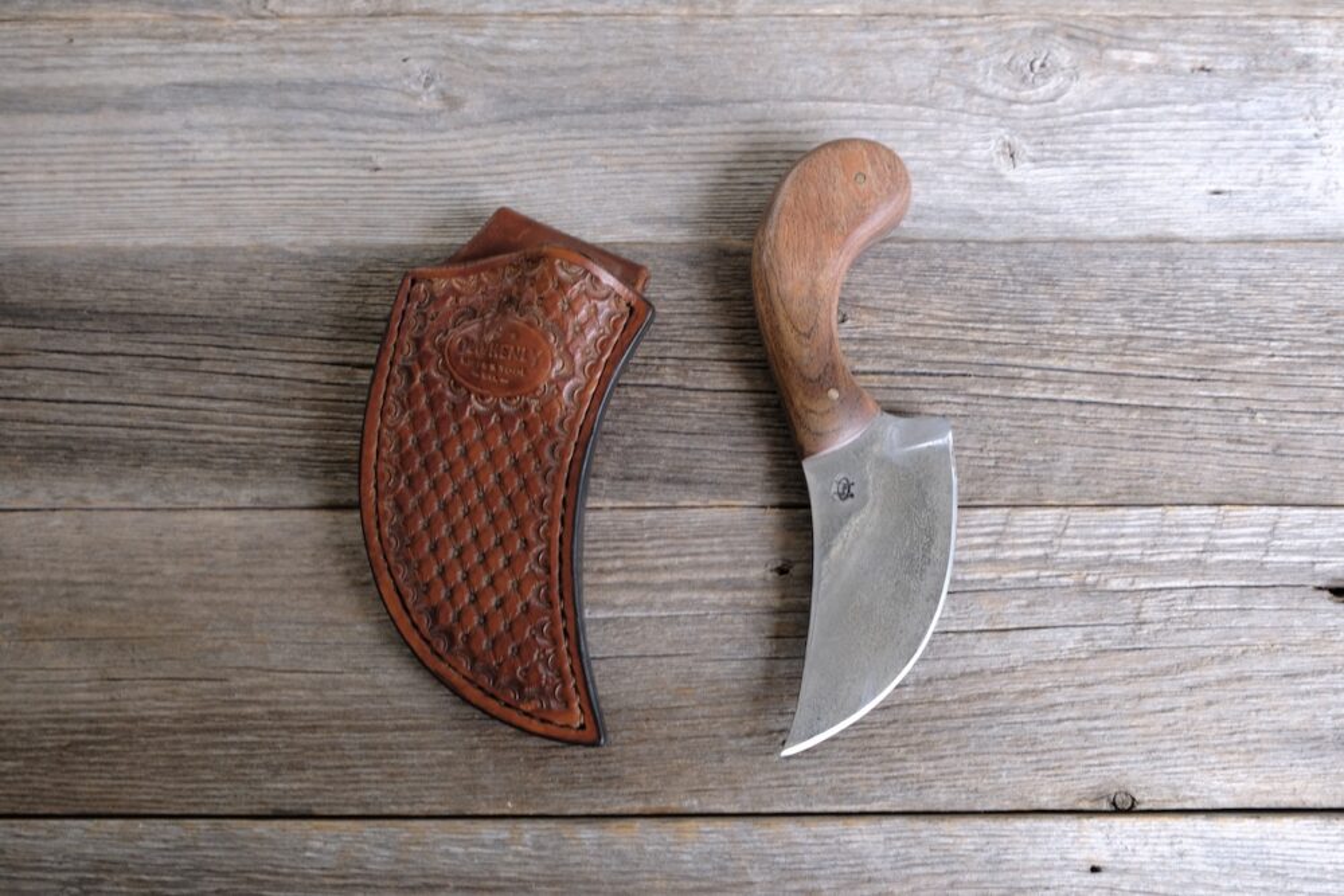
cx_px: 672
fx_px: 1008
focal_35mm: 27
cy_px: 448
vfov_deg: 47.9
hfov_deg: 67.4
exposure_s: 1/17
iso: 200
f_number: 4
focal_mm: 18
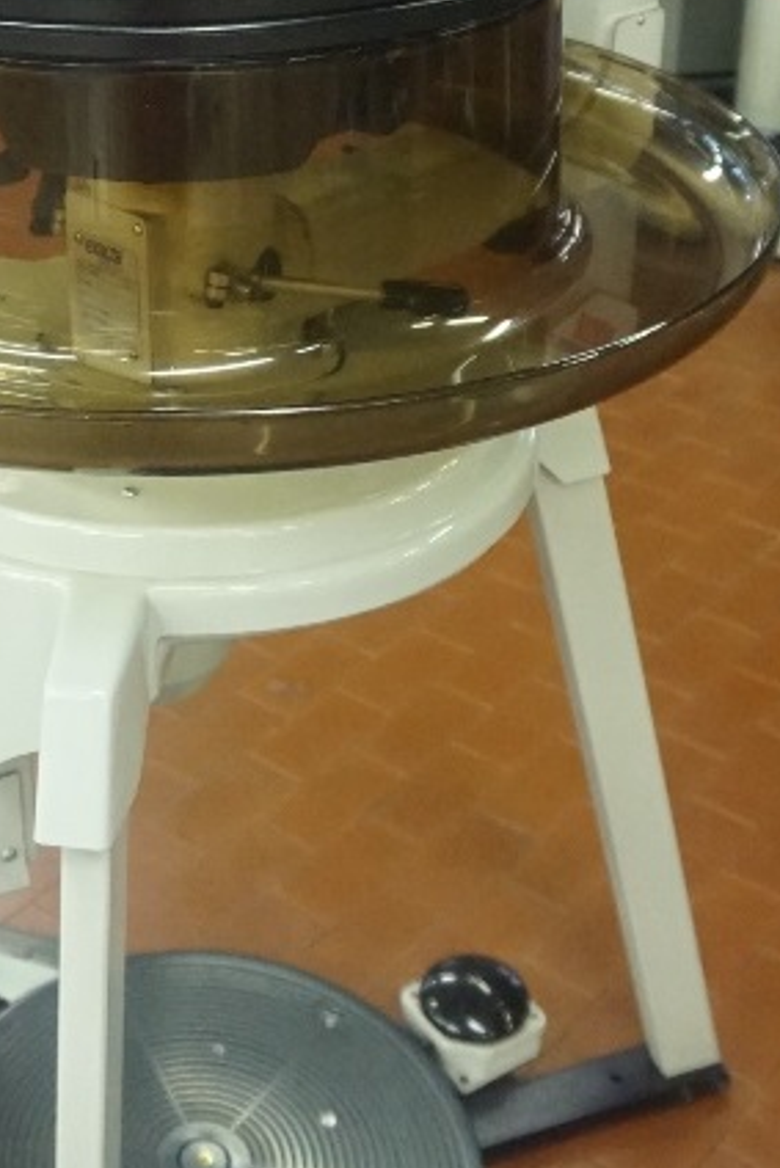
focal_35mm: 58
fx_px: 1883
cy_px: 353
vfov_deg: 34.0
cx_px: 136
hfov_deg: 23.0
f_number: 3.5
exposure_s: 1/125
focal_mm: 16
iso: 3200
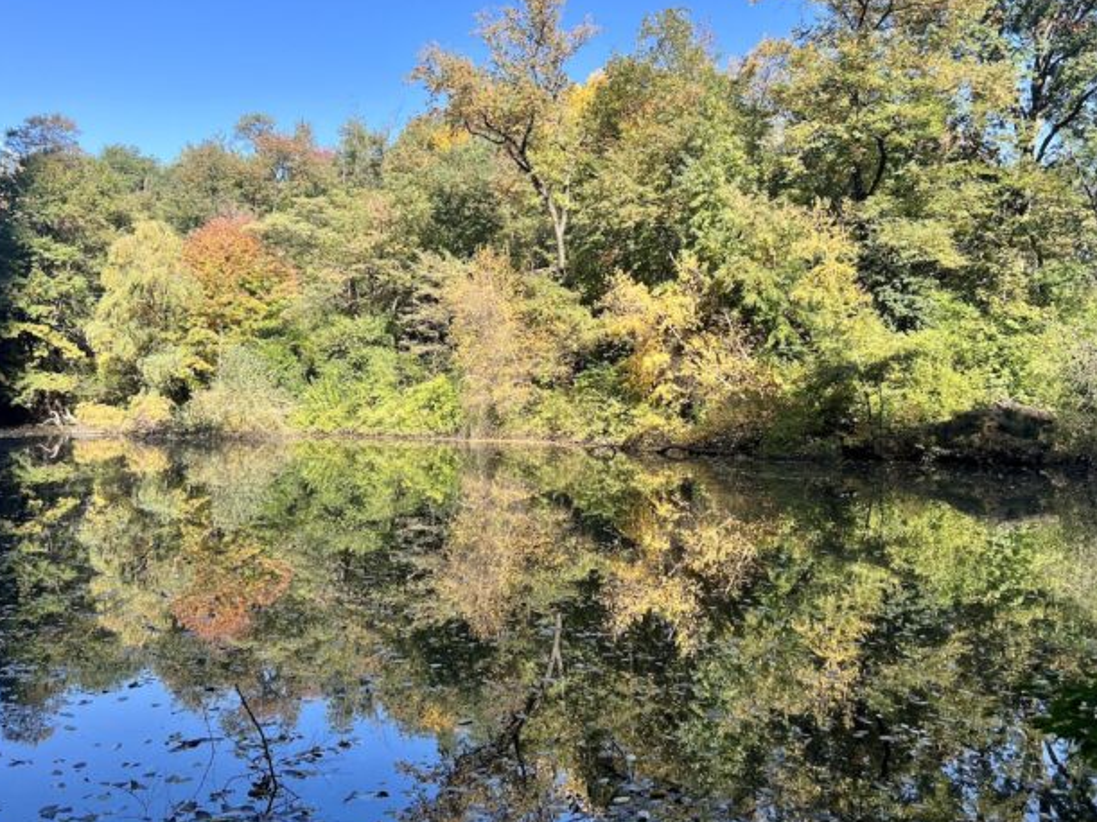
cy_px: 355
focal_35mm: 31
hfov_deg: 58.2
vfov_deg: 45.3
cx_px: 490
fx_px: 982
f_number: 1.5
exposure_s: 1/1295
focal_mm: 5.7
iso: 50
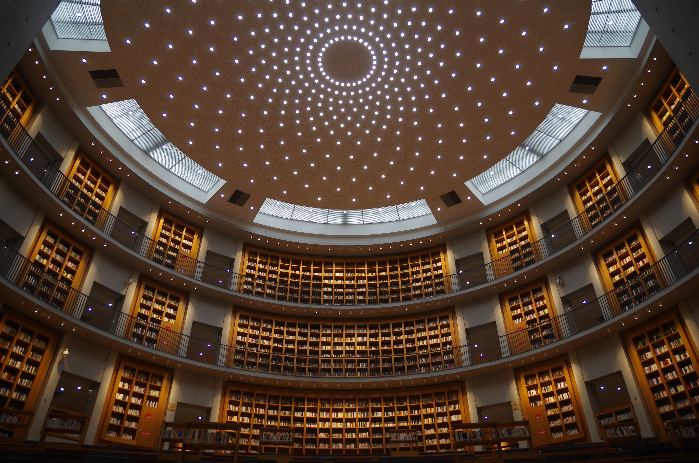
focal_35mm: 24
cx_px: 350
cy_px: 232
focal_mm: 16
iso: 100
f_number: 2.8
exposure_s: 1/30
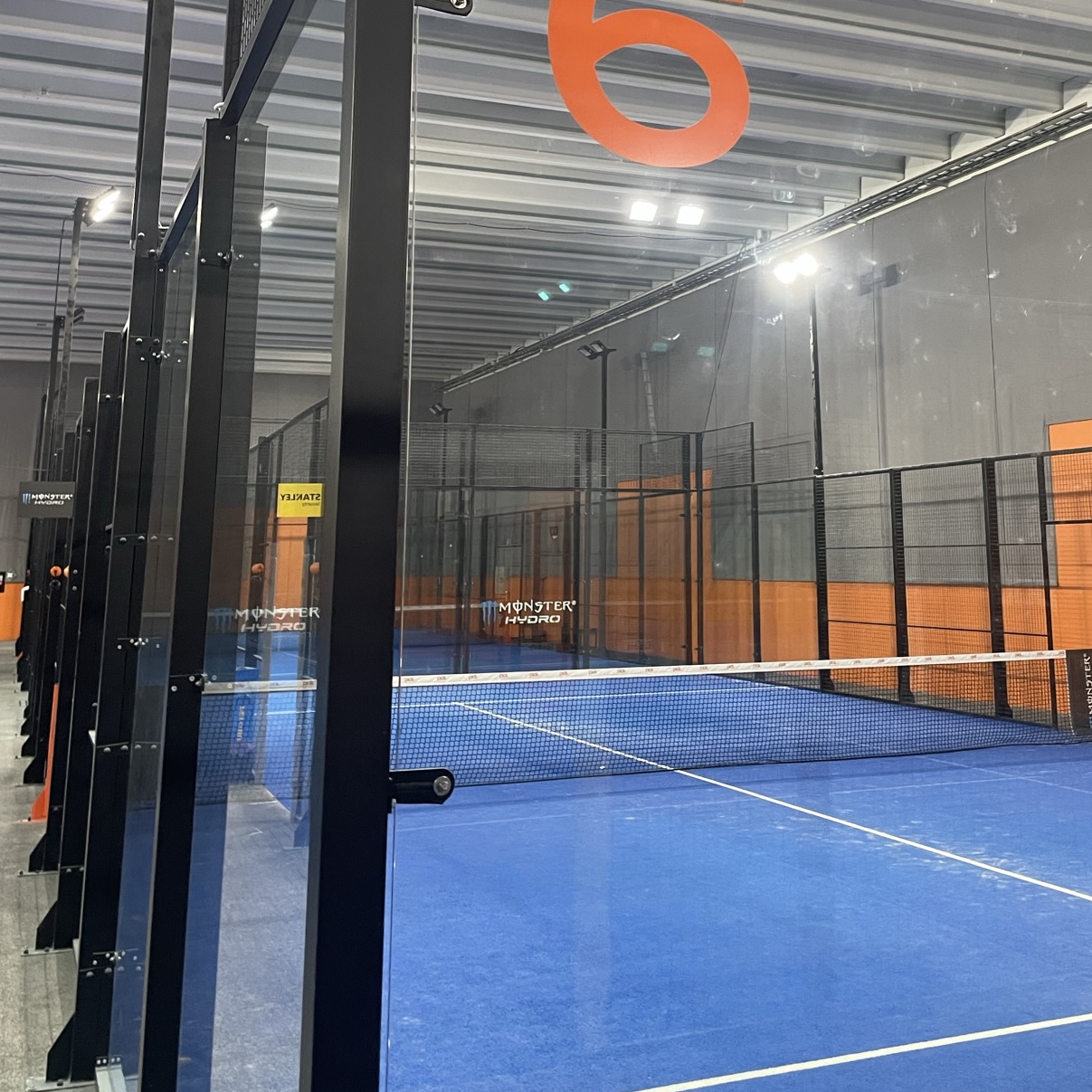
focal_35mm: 39
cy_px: 290
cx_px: 693
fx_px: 1392
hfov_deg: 42.5
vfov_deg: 41.7
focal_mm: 4.2
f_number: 1.6
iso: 100
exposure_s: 1/50
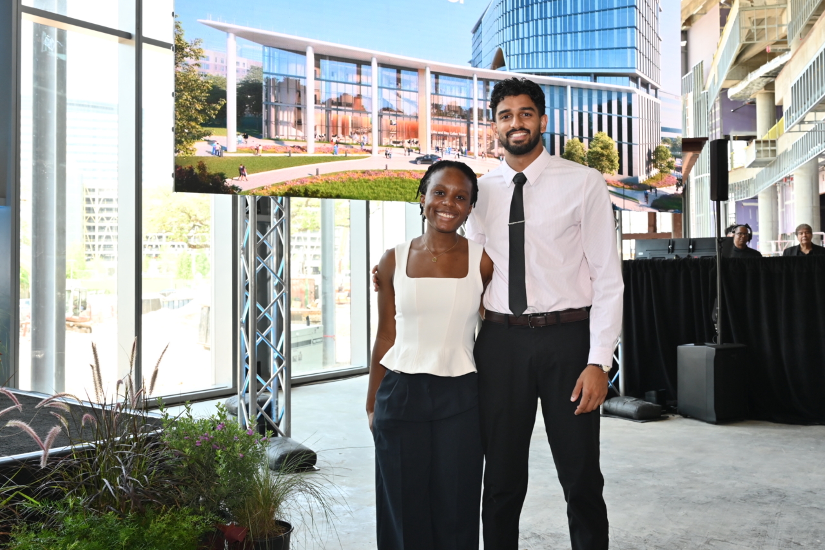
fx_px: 825
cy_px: 246
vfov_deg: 36.8
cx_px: 433
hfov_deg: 53.1
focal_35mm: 36
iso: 400
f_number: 5
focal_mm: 24
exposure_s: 1/125
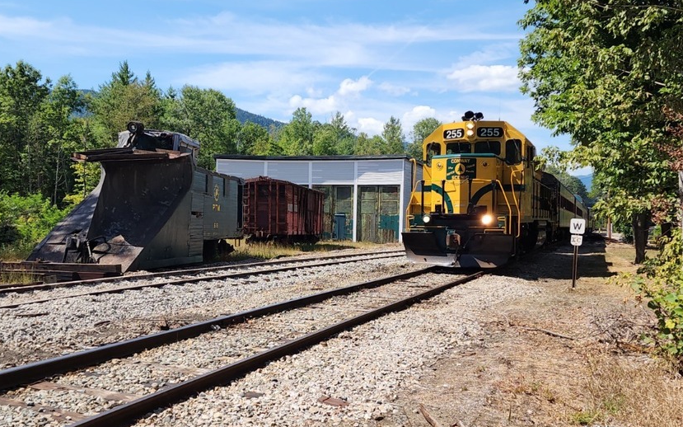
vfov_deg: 49.2
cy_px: 191
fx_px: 465
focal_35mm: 25
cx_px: 339
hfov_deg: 72.5
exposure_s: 1/909
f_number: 1.8
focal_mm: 6.4
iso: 12
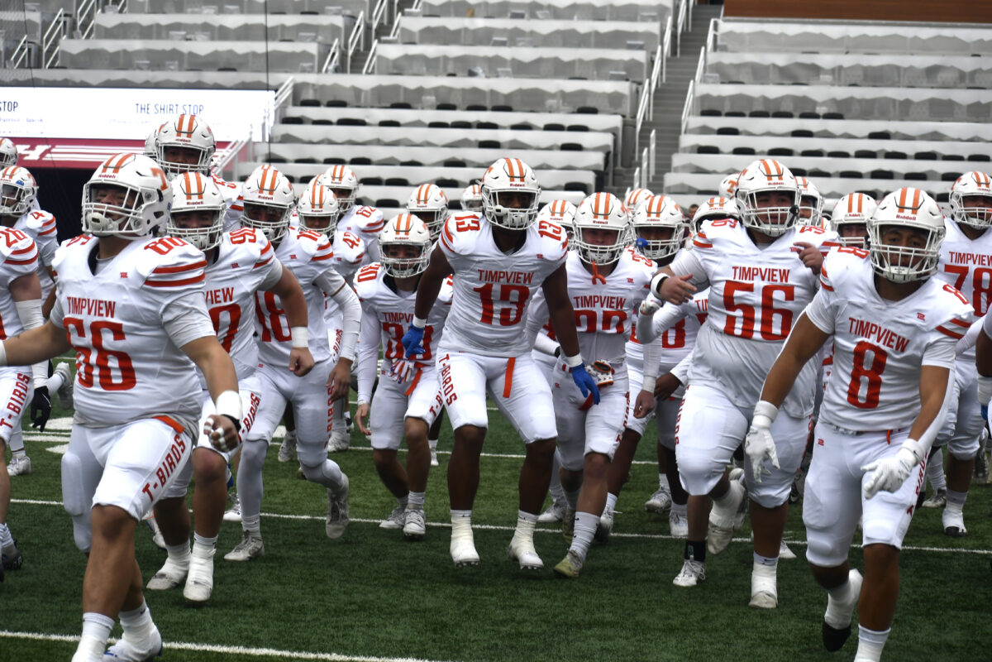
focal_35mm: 105
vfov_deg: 13.0
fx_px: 2893
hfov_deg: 19.5
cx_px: 496
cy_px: 331
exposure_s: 1/1600
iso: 400
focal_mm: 70
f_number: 5.6
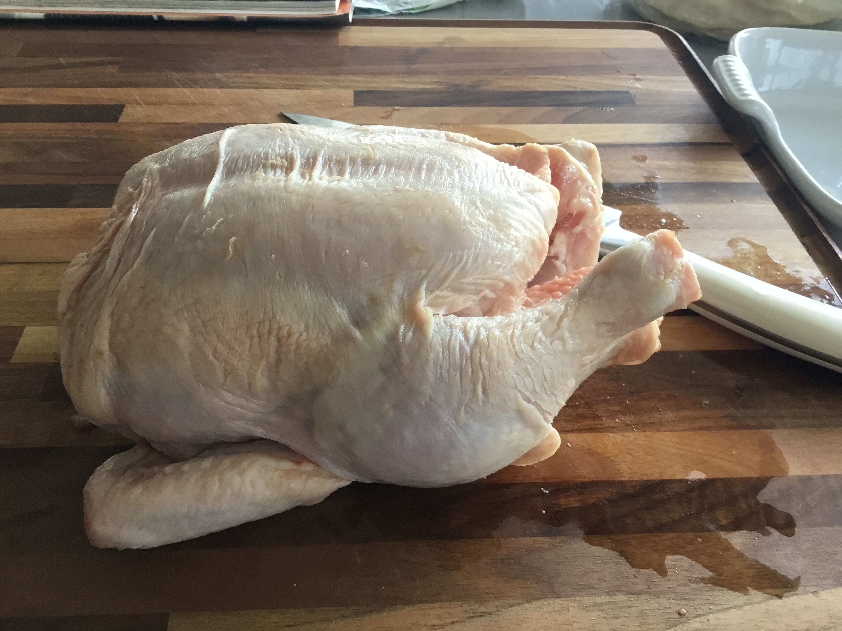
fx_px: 754
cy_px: 316
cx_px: 421
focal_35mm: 31
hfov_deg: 58.4
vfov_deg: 45.4
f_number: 2.4
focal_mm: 3.3
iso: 80
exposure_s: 1/33
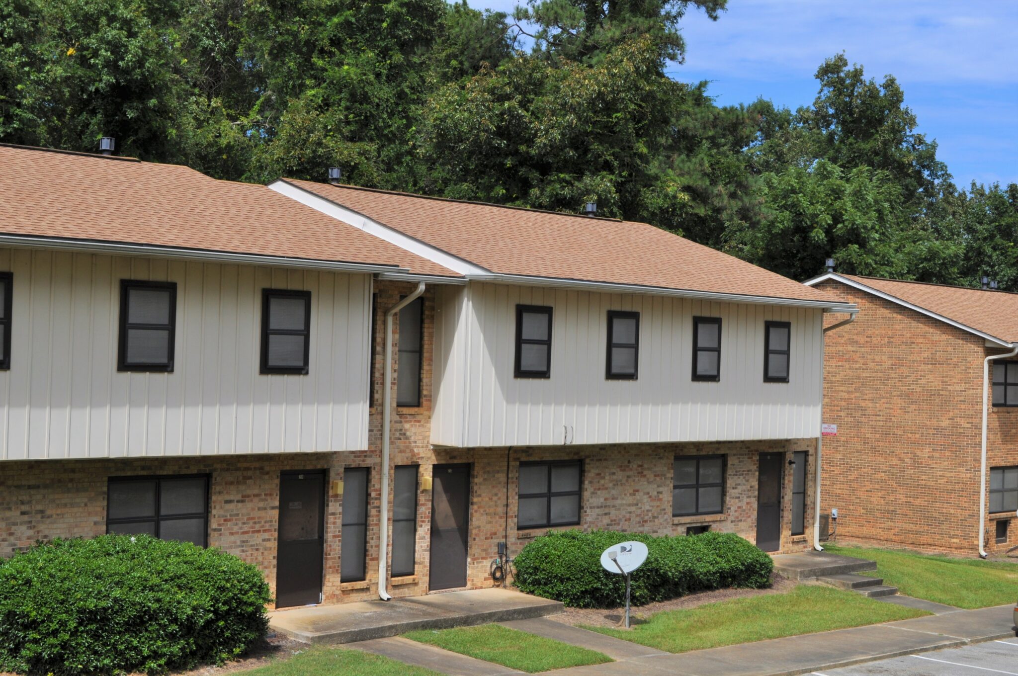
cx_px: 509
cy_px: 338
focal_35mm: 60
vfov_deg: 22.6
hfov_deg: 33.4
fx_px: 1694
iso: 200
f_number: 11
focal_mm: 40
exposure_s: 1/500
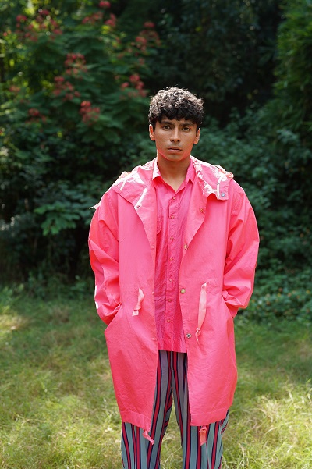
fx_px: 651
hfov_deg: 27.0
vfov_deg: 39.6
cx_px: 156
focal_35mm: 50
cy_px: 234
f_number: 2.8
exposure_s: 1/800
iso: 200
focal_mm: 50
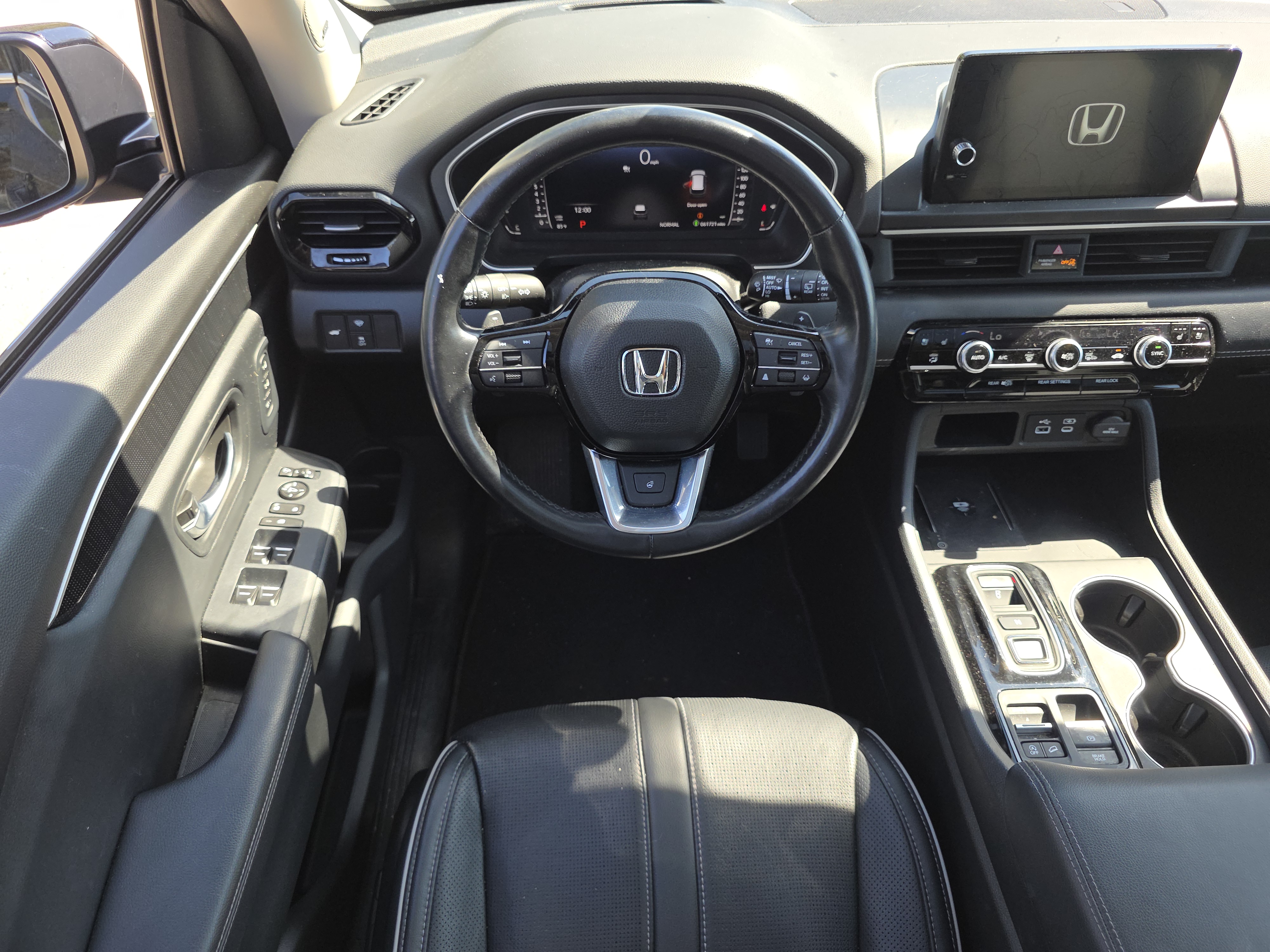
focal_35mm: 23
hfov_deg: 73.9
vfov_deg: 58.9
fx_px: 844
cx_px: 635
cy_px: 476
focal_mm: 6.3
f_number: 1.7
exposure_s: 1/359
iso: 50
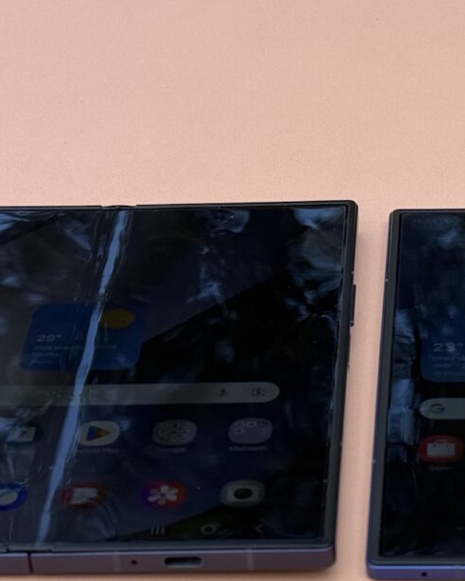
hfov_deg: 13.0
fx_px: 2030
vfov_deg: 16.3
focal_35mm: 118
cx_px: 387
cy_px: 396
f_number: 1.78
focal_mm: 6.76
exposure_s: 1/1403
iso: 64
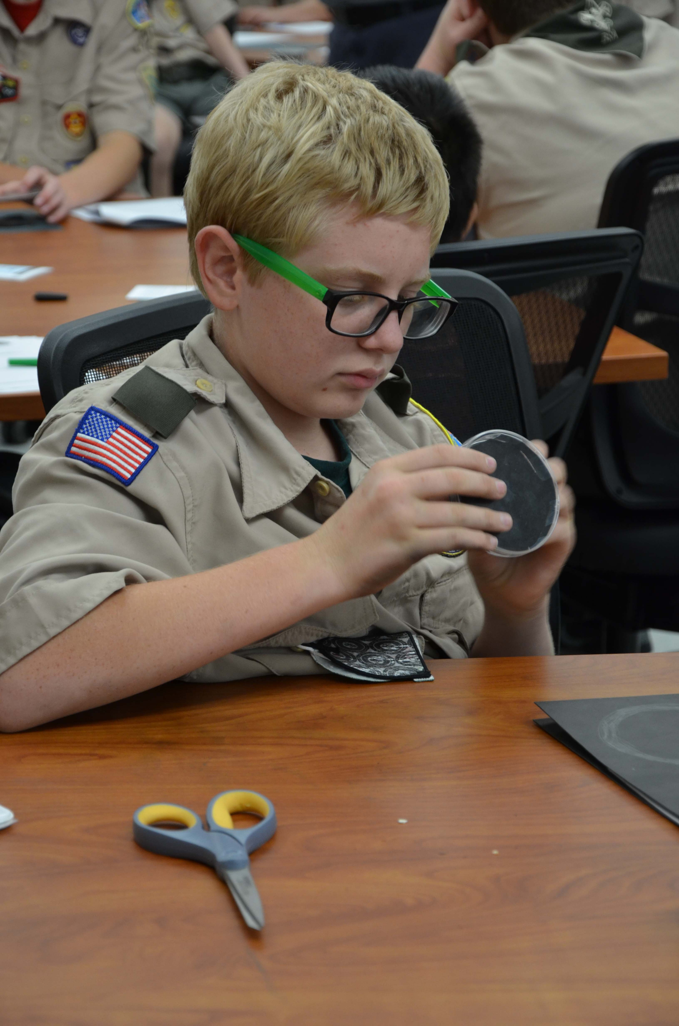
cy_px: 513
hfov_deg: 14.6
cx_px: 340
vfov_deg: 22.0
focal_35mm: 93
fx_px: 2643
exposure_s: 1/50
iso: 800
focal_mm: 62
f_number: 5.3
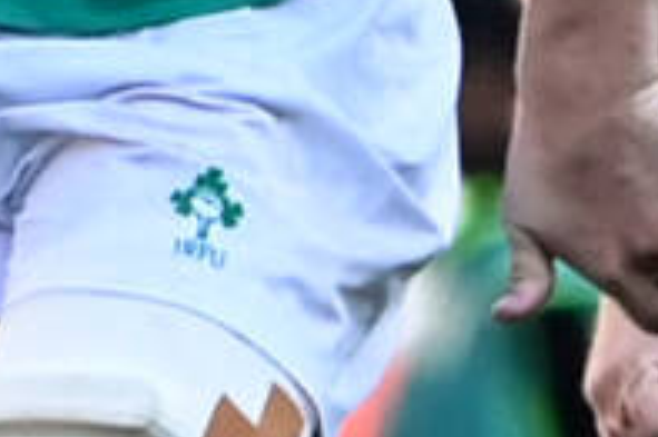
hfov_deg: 0.6
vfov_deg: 0.4
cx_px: 544
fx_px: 64045
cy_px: 37
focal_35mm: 3507
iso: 640
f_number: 2.8
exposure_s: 1/2000
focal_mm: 300
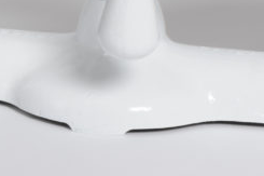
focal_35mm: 438
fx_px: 3210
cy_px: -165
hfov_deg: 4.7
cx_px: 67
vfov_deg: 3.1
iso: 200
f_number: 29
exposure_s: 1/125
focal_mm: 105
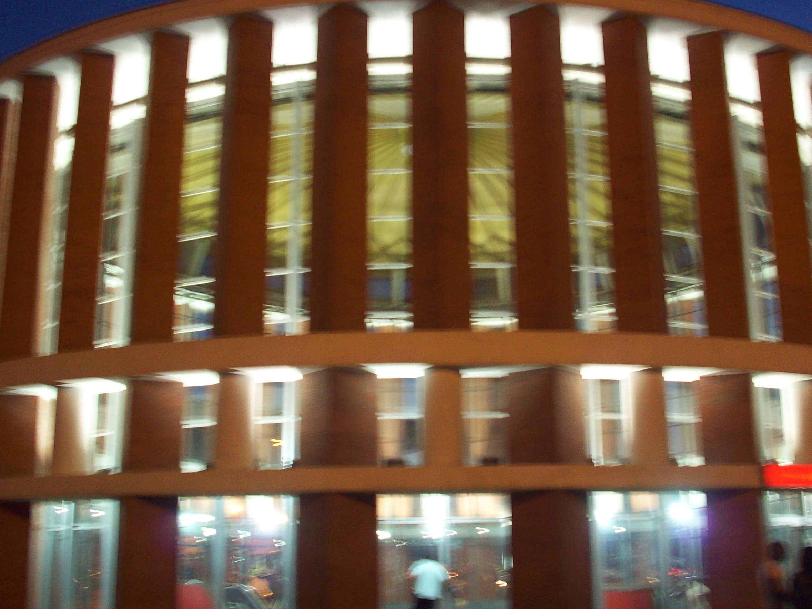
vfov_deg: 30.3
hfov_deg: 39.6
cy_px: 287
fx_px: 1126
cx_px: 442
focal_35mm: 48
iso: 80
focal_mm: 6.2
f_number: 2.8
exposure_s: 1/3.6
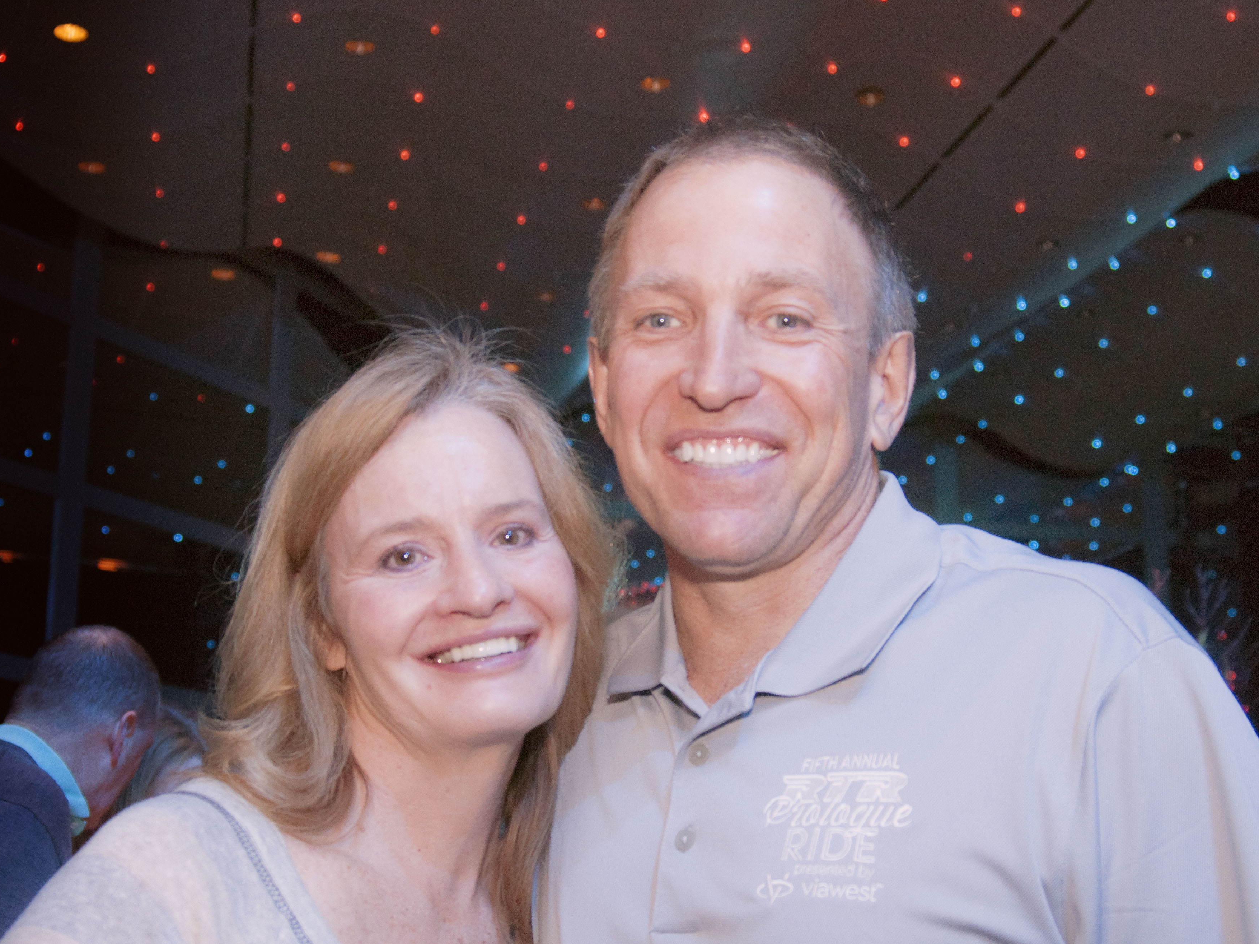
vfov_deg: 26.7
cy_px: 505
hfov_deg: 35.2
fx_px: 1985
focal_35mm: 55
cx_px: 656
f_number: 4.5
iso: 200
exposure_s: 1/60
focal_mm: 31
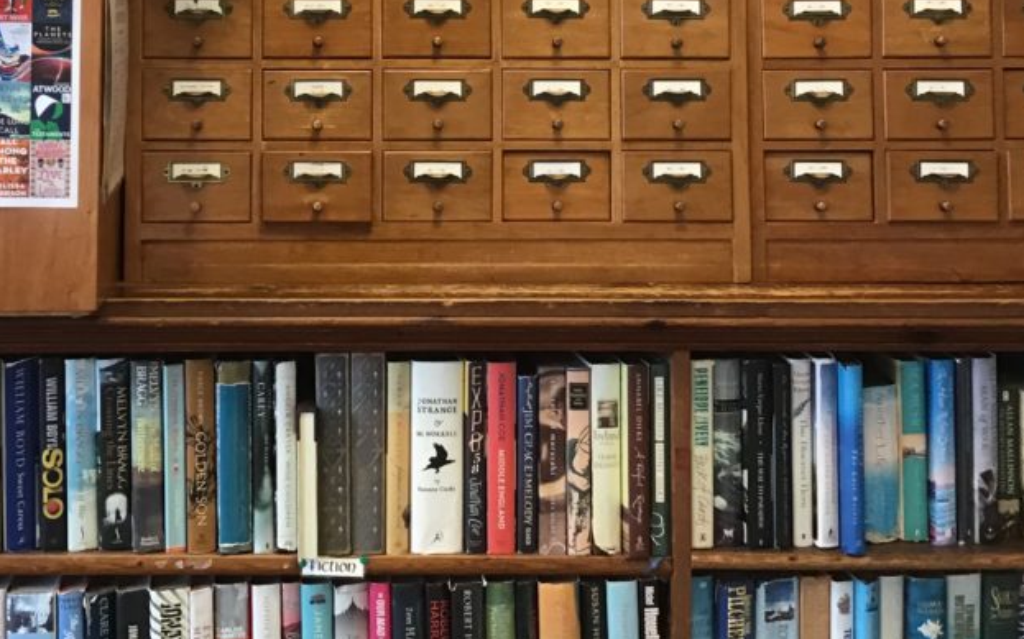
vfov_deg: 22.2
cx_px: 345
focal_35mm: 57
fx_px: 1590
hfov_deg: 35.4
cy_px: 77
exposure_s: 1/33
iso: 125
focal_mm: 3.3
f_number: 2.4
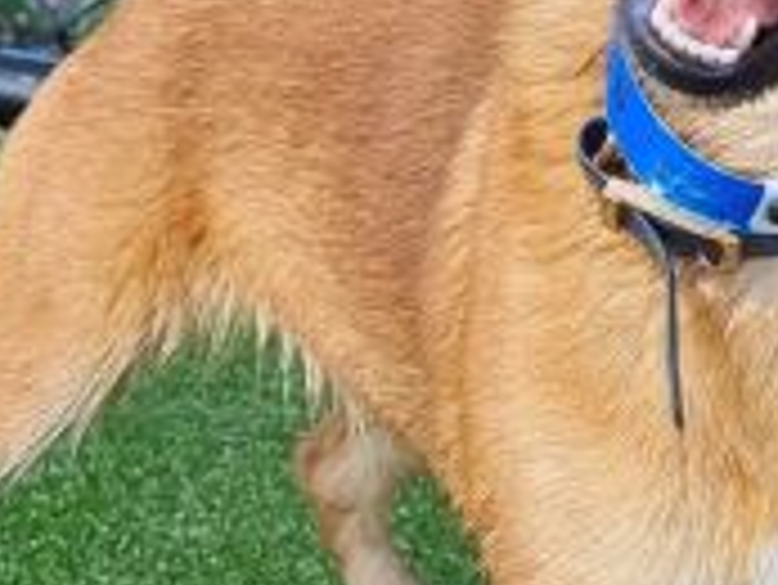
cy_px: 412
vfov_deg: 11.9
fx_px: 2811
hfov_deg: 15.6
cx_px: 688
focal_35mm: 125
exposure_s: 1/191
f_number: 1.8
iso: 50
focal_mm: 6.7
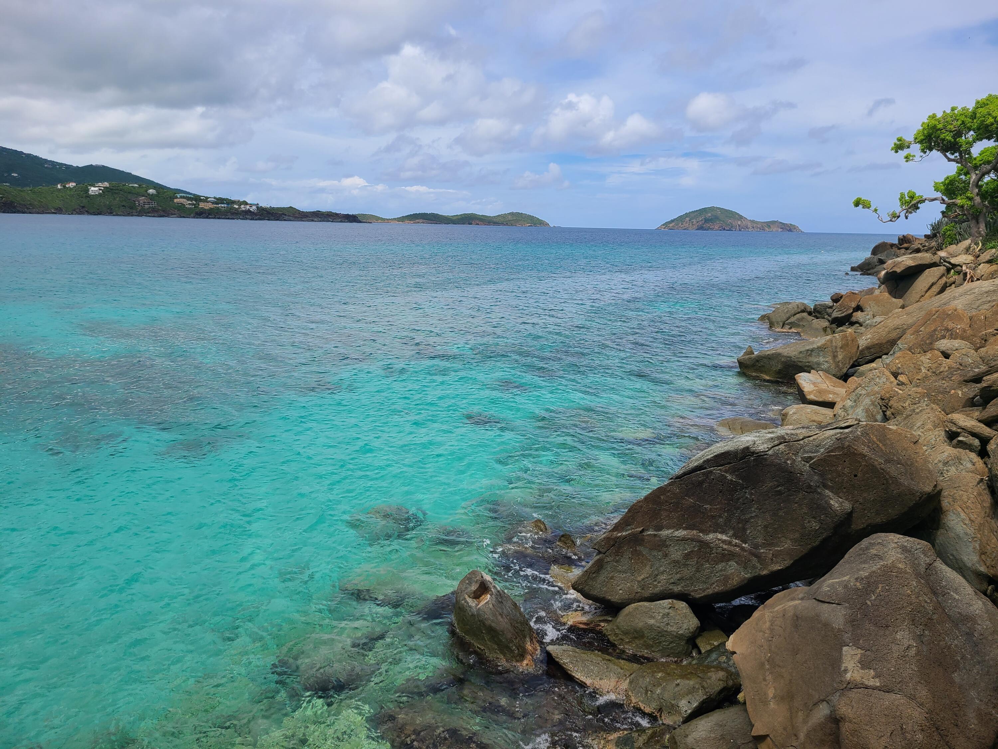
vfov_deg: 53.1
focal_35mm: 26
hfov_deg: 67.3
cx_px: 499
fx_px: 750
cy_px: 374
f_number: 1.8
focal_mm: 5.4
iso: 40
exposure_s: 1/3059
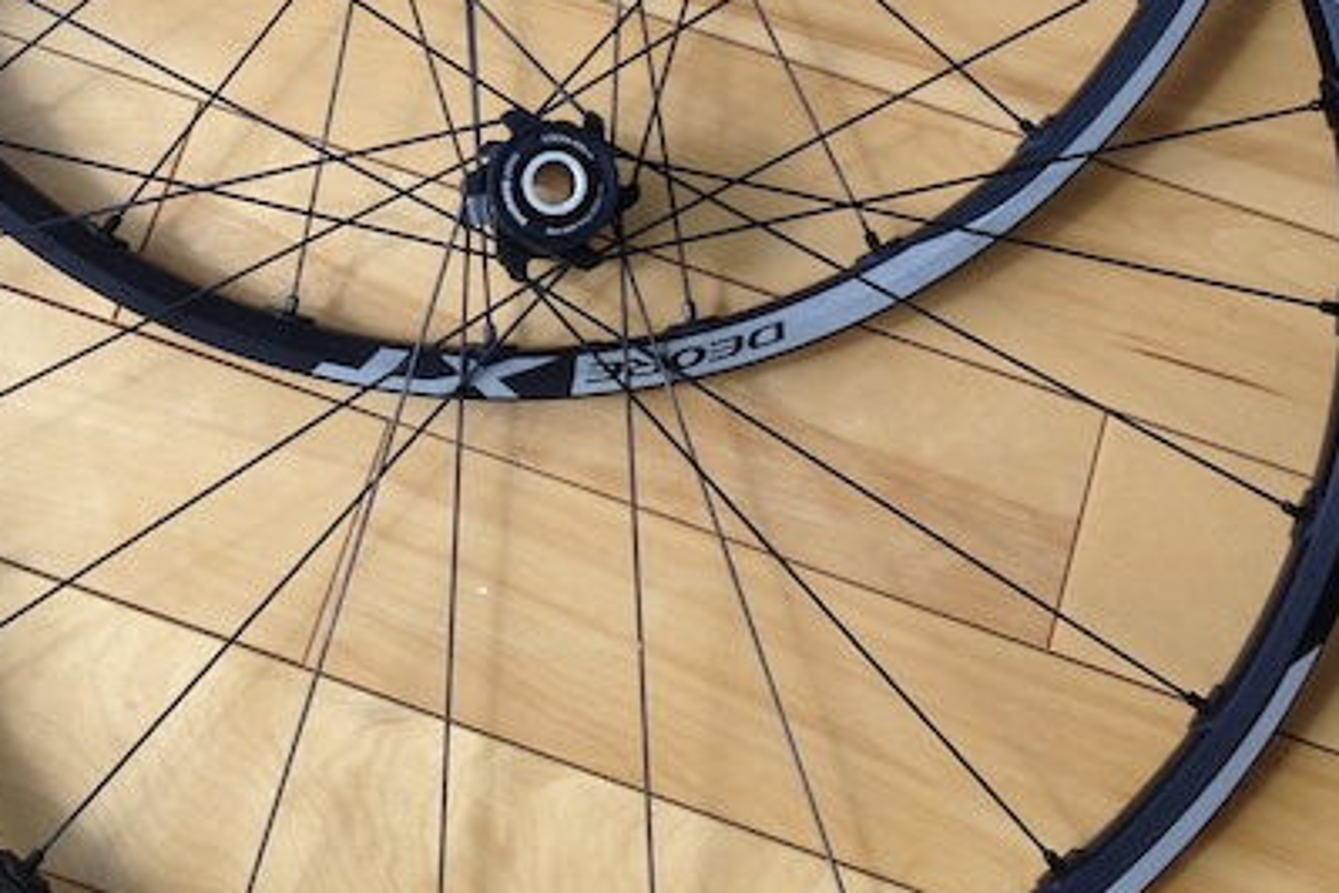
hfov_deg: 27.6
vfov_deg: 18.1
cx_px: 500
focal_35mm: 73
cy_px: -67
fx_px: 2715
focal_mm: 4.28
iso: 50
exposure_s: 1/269
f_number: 2.4
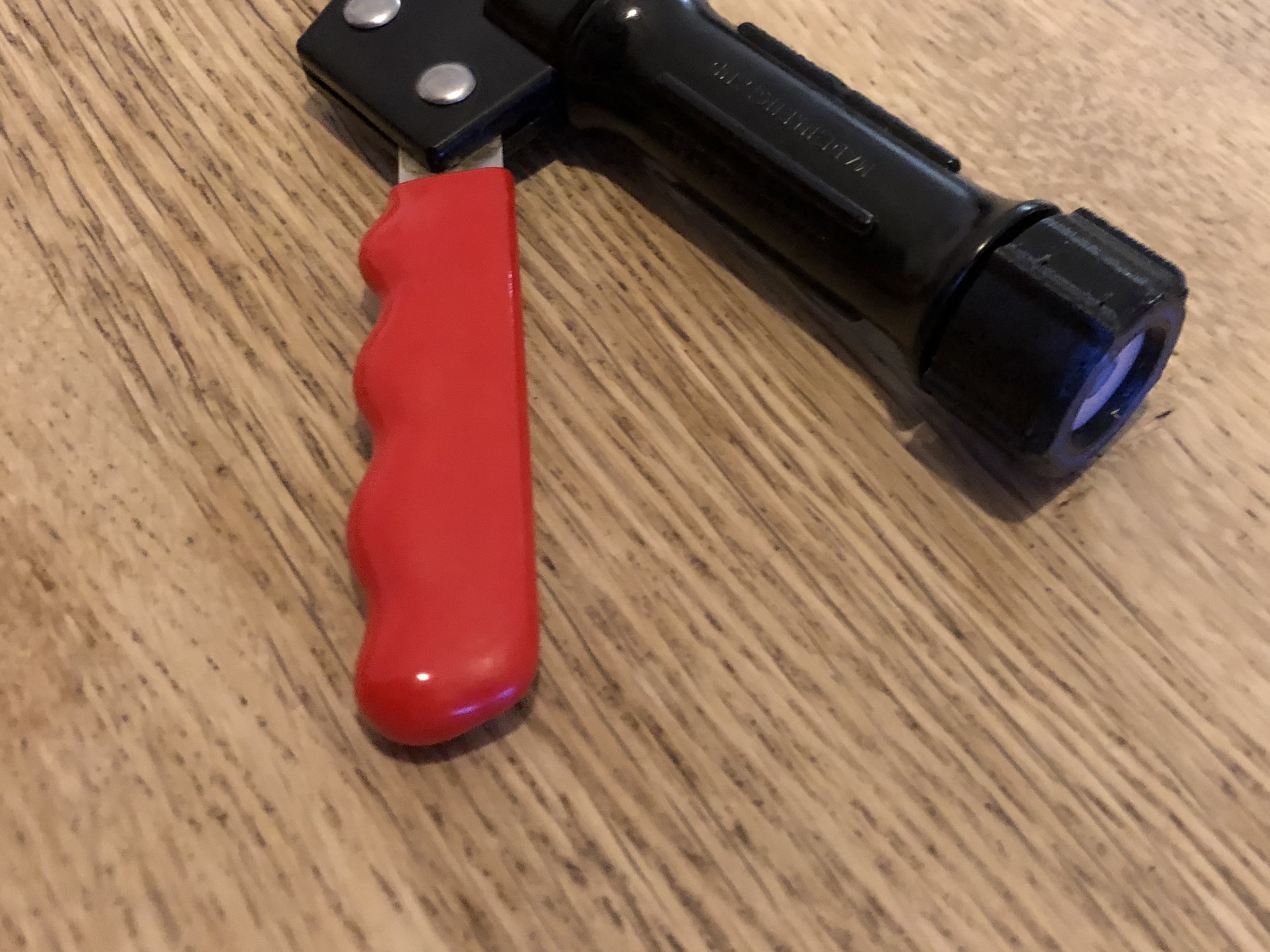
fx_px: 1541
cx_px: 712
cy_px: 264
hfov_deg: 44.7
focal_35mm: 42
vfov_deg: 33.8
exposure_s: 1/4
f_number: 1.8
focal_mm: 4
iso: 200
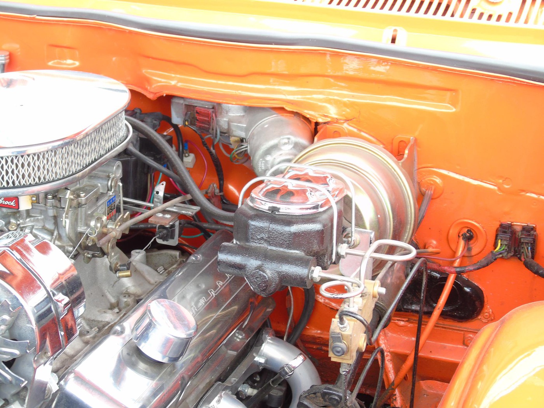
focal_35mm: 82
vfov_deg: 18.0
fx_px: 1289
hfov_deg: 23.8
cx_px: 272
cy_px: 204
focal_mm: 15
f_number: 4.1
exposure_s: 1/40
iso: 100
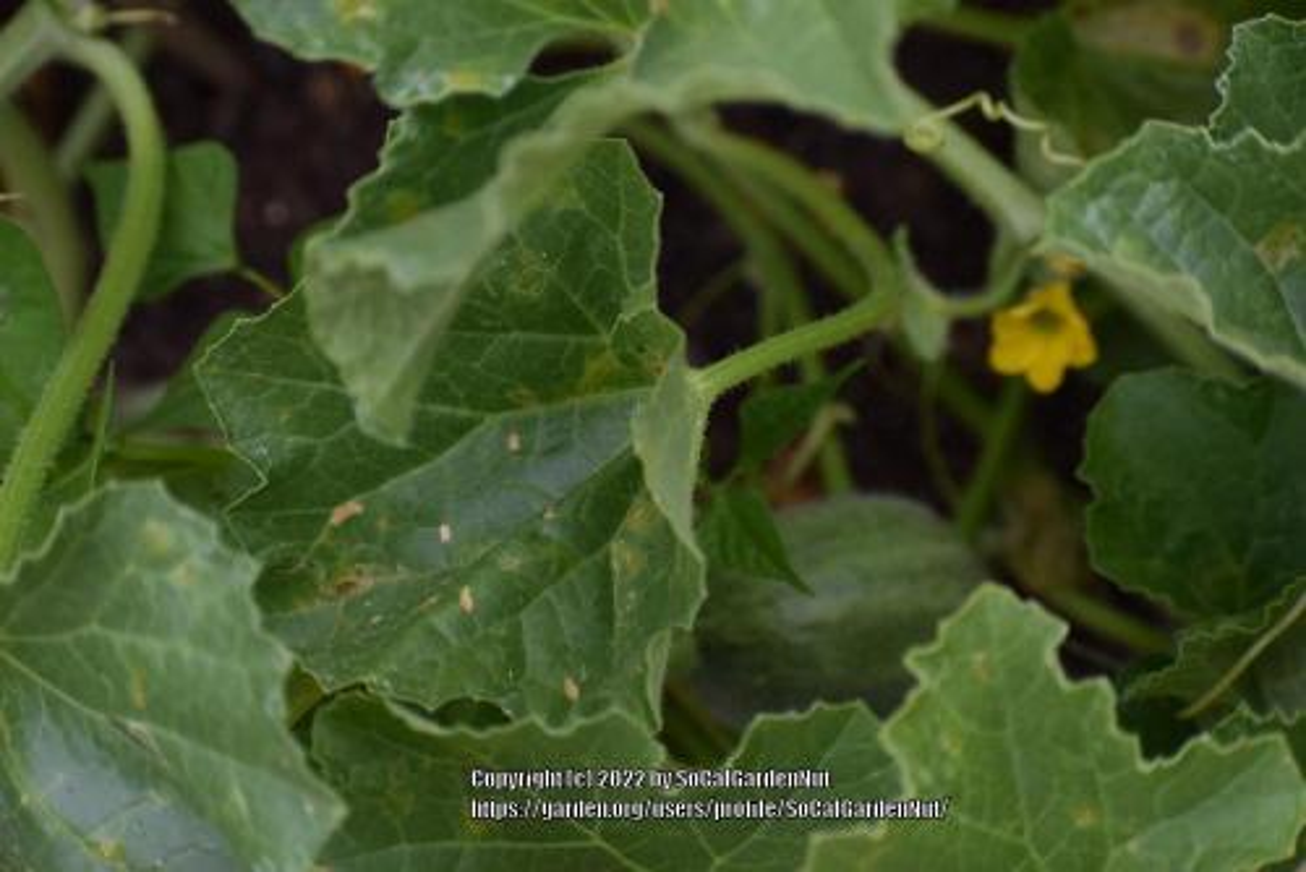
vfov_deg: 10.8
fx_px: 4628
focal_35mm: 128
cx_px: 653
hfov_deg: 16.1
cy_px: 436
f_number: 4.8
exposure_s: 1/400
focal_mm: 85
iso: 800
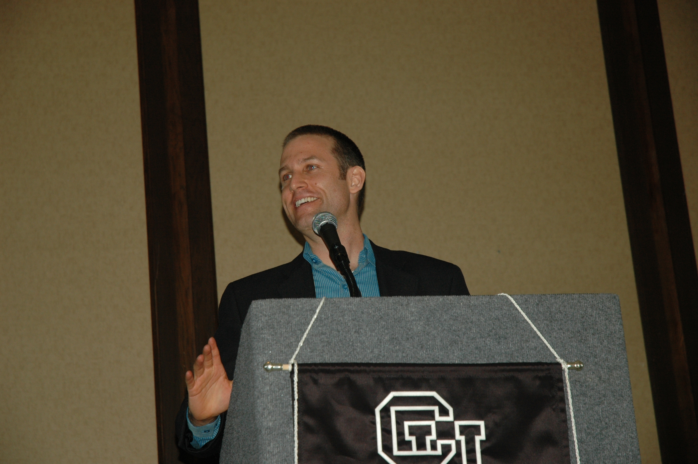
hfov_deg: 19.5
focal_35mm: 105
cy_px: 232
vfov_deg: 13.0
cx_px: 349
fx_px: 2034
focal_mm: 70
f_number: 4.5
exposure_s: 1/60
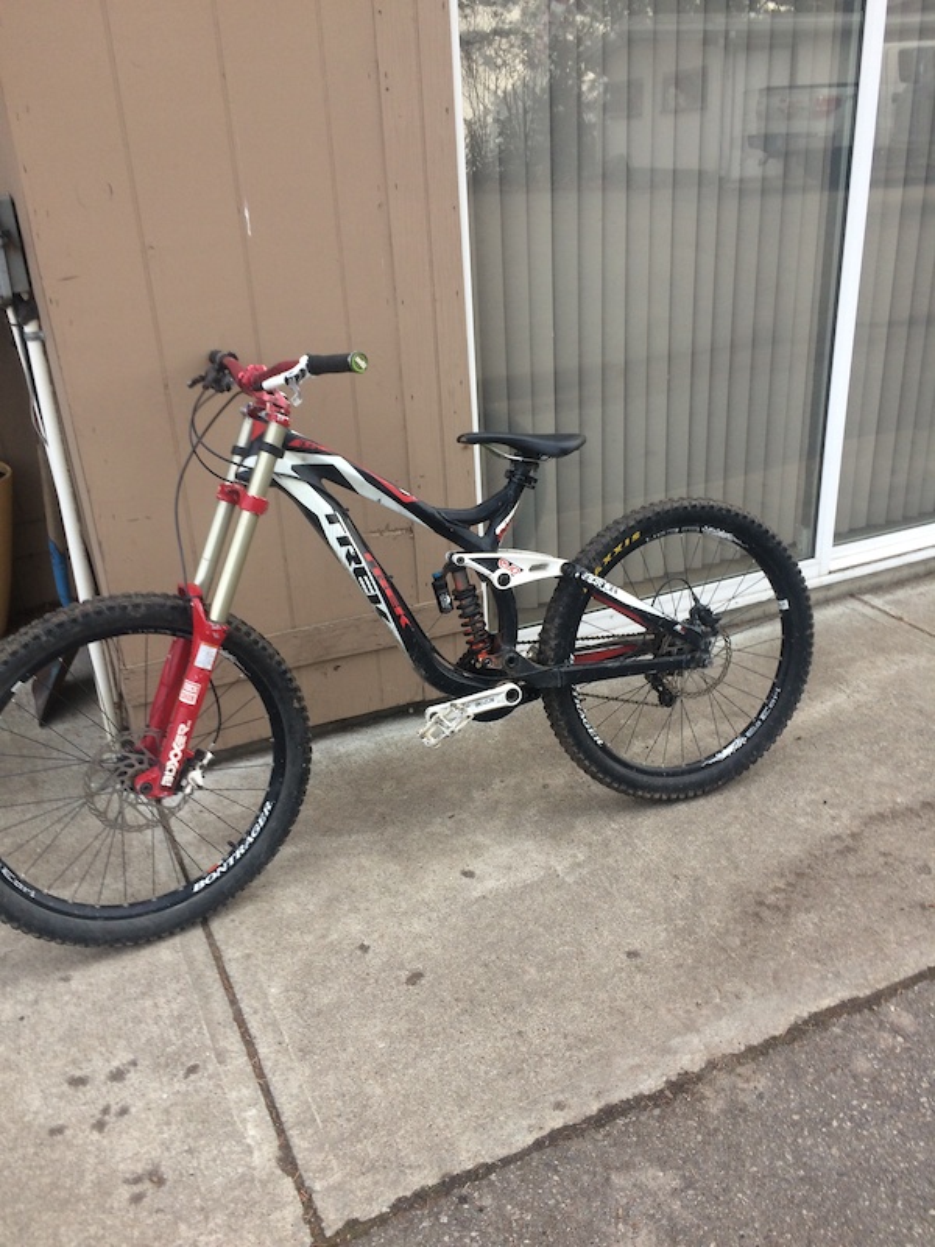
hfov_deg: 48.2
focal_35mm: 29
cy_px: 624
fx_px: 1044
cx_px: 468
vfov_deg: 61.7
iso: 50
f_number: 2.2
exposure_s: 1/60
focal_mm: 4.15
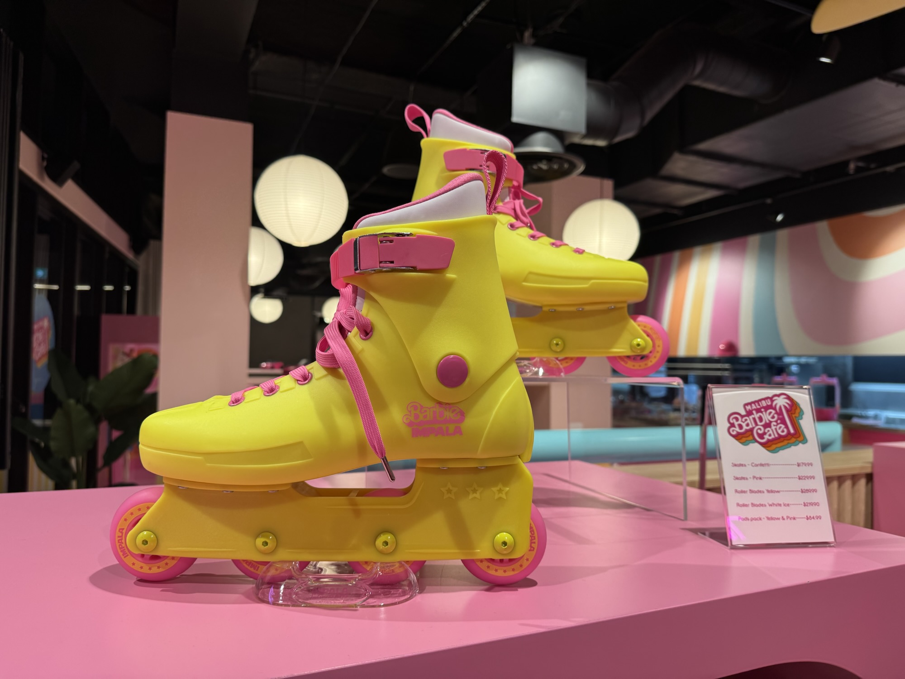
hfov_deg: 71.6
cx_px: 452
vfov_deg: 56.8
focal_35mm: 24
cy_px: 340
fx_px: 627
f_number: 1.78
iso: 80
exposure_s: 1/100
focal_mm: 6.76
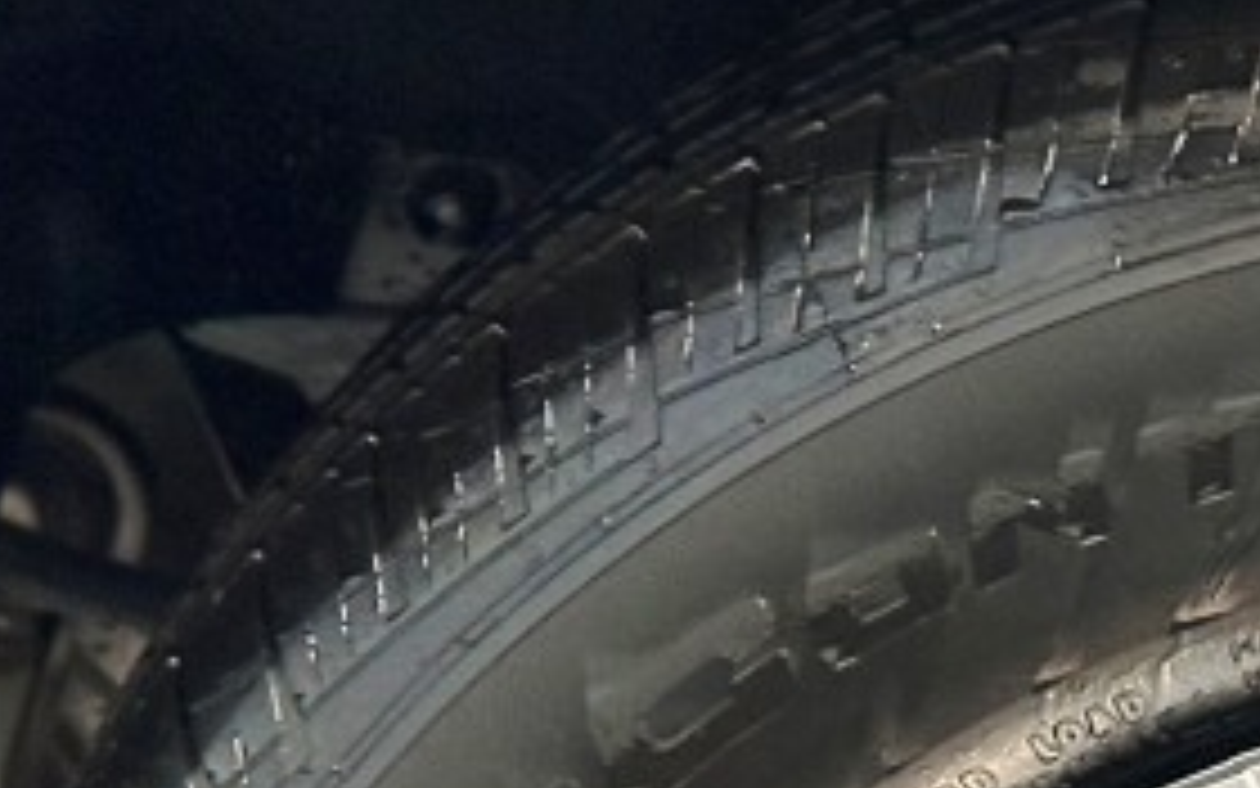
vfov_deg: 6.8
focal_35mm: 186
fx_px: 6387
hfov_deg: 11.0
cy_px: 1630
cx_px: 1665
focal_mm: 6.86
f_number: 1.78
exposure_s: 1/40
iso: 500
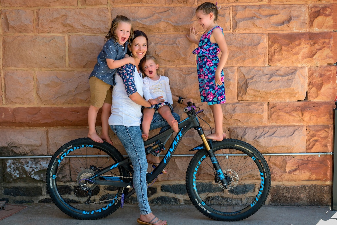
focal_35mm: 55
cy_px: 112
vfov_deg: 24.7
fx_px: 515
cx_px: 168
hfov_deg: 36.2
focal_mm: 55
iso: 400
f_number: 5
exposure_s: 1/1000
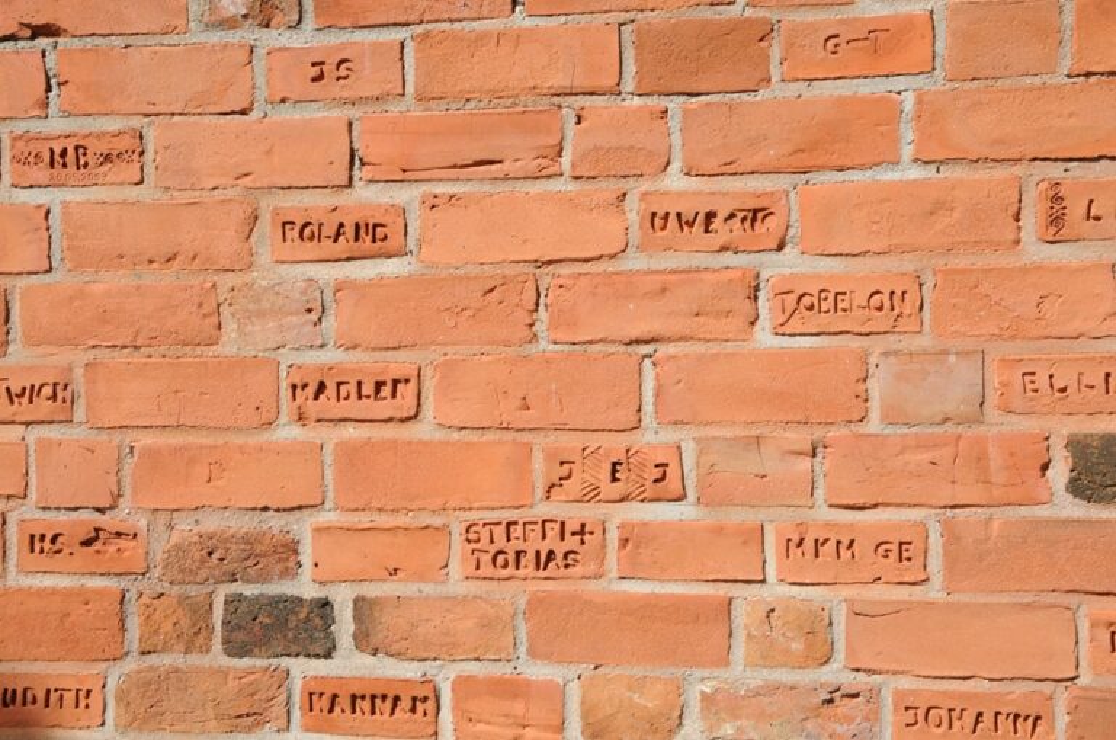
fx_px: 1207
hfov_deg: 49.6
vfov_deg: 34.1
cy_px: 370
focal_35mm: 39
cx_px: 558
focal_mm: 26
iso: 200
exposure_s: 1/320
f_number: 9
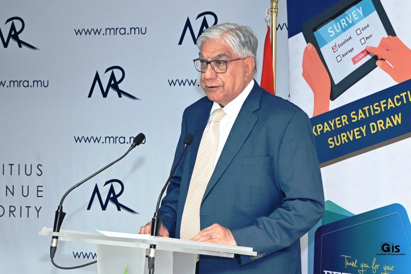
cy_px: 137
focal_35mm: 62
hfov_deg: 32.4
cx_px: 206
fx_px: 708
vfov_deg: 21.9
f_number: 8
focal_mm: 62
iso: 4000
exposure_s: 1/125
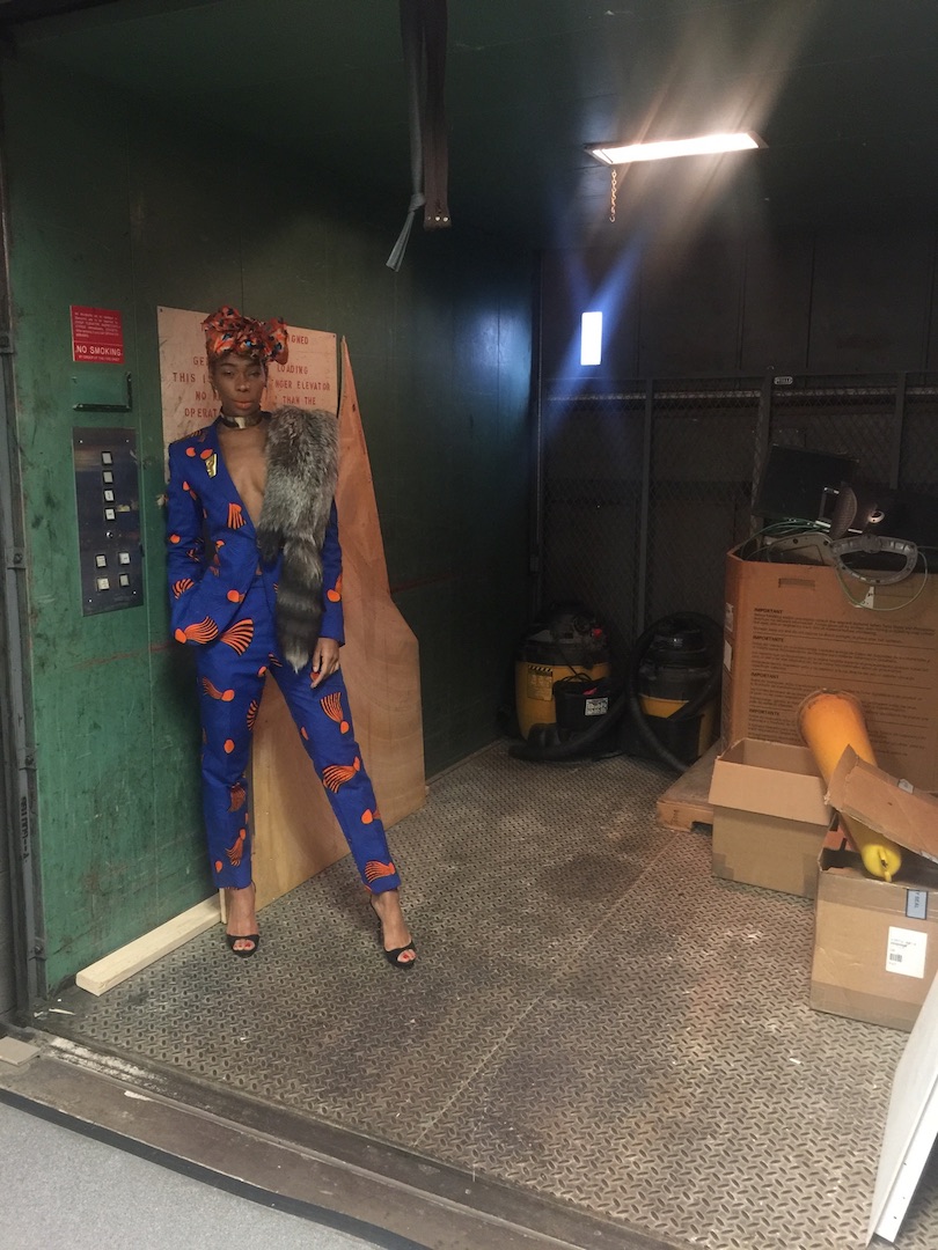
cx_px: 469
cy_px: 625
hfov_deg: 48.2
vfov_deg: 61.7
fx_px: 1048
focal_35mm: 29
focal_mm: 4.15
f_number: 2.2
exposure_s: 1/8
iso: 125
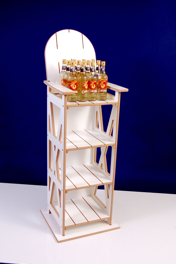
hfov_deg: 31.2
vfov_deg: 45.4
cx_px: 89
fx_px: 315
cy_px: 134
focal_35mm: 43
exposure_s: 1/80
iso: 200
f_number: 25
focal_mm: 28
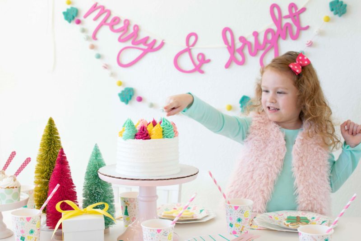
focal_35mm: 52
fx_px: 526
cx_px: 180
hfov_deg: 37.9
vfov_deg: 25.7
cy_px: 120
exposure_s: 1/50
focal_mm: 35
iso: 200
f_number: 4
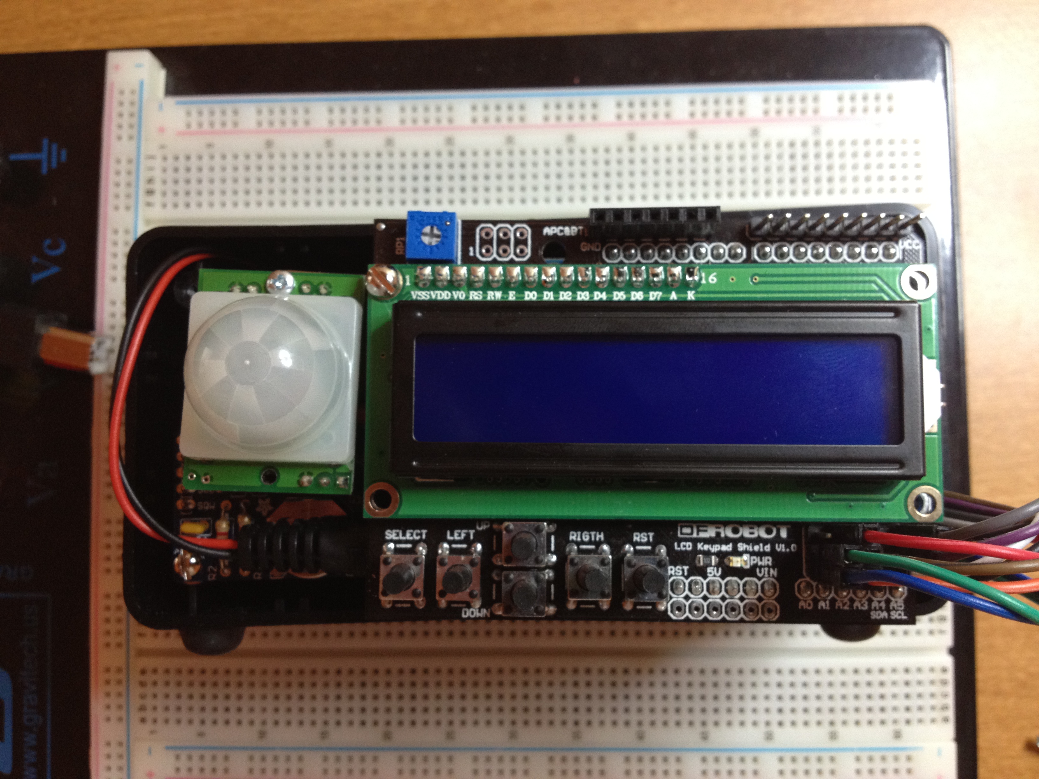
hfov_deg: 52.6
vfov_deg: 40.7
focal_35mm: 35
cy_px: 390
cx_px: 520
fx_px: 1051
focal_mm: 4.28
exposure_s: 1/20
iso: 160
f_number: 2.4
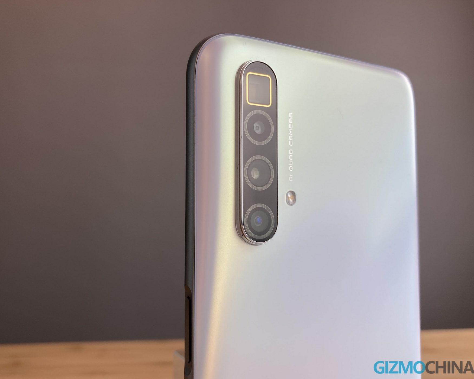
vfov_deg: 48.5
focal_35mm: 30
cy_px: 193
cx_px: 225
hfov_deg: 58.7
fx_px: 421
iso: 50
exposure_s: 1/100
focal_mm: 3.99
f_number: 1.8
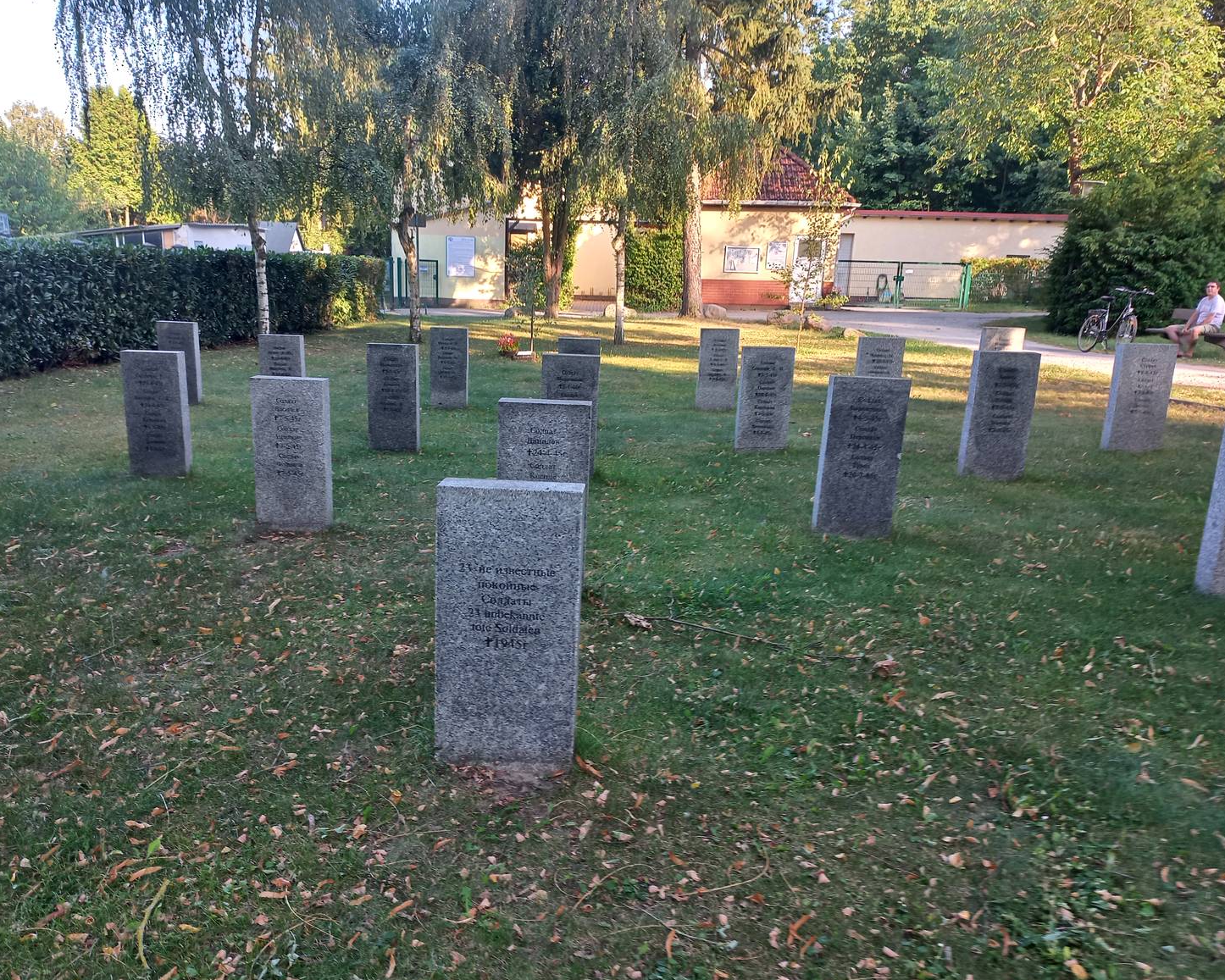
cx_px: 553
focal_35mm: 27
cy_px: 506
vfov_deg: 53.2
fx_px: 979
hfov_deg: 63.9
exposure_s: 1/60
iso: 40
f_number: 1.8
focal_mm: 4.6
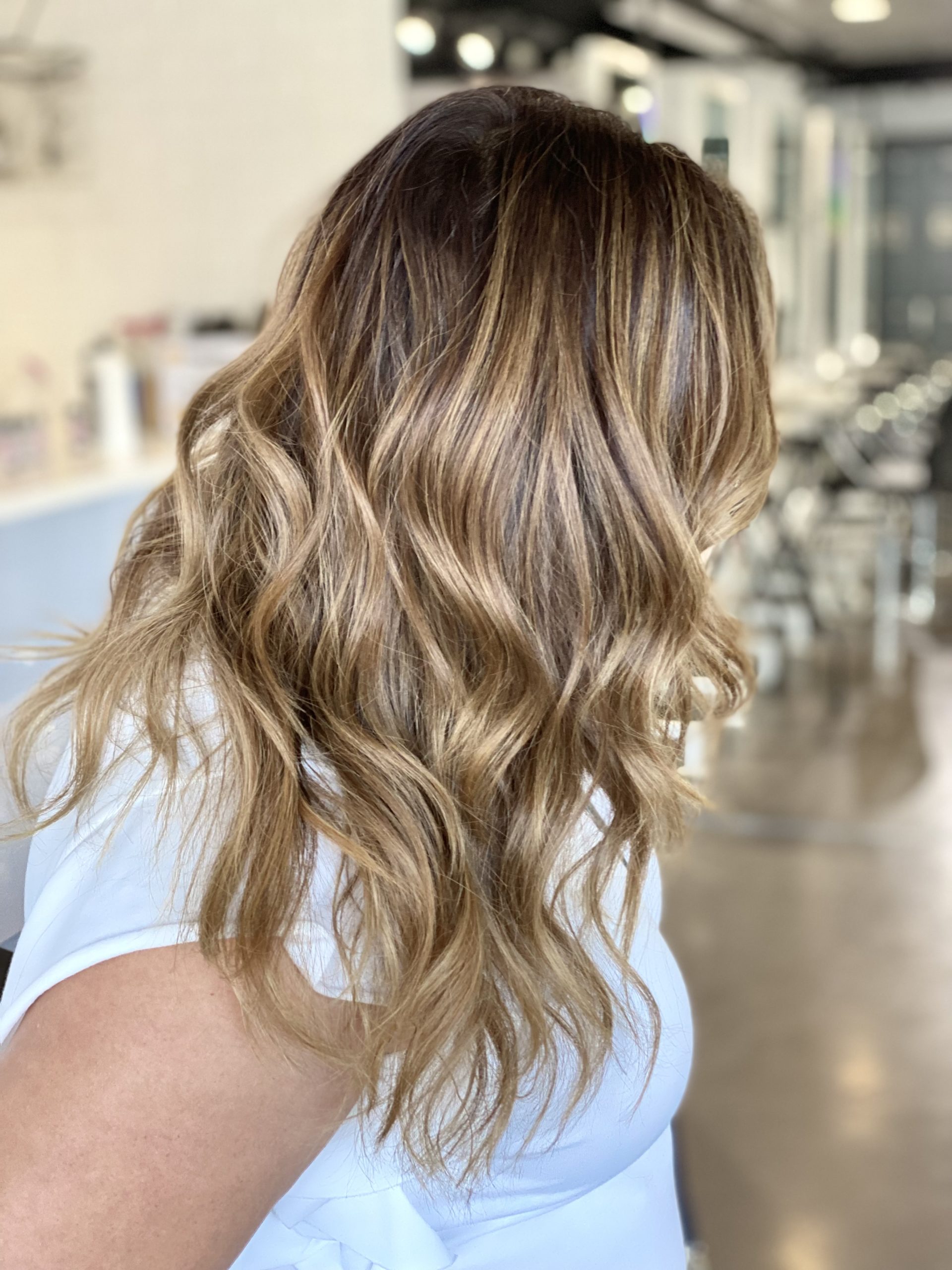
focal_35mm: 52
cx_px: 476
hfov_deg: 28.0
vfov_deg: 36.8
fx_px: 1907
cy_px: 635
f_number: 2
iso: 160
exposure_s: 1/40
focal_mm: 6
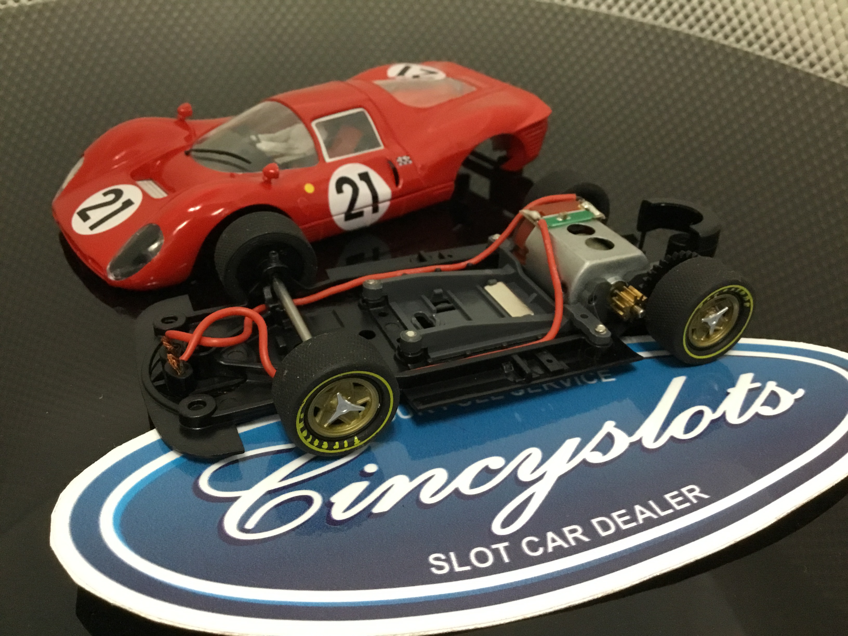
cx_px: 424
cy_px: 318
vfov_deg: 45.4
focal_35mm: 31
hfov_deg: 58.4
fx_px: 759
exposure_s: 1/30
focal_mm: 3.3
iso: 250
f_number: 2.4
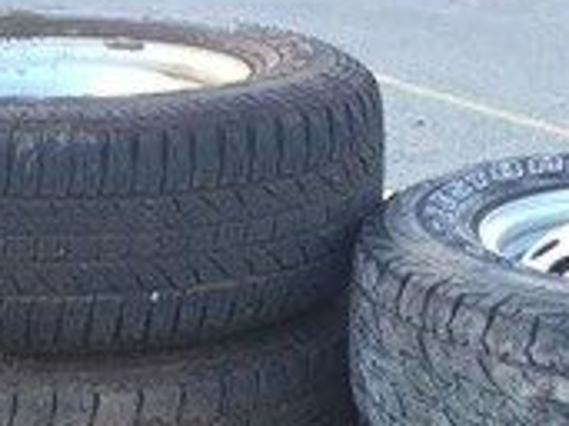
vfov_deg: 12.1
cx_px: 289
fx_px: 1905
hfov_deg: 17.0
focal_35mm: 116
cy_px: 646
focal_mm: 3.3
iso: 50
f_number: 2.4
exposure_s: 1/100
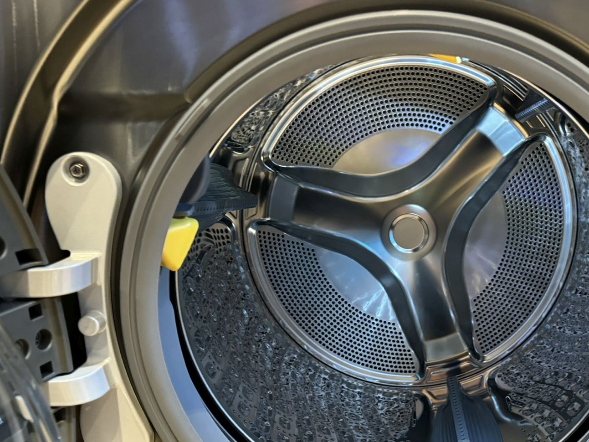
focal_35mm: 38
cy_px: 303
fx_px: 647
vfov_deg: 37.2
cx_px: 399
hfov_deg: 48.0
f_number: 1.78
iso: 800
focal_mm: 6.76
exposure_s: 1/33
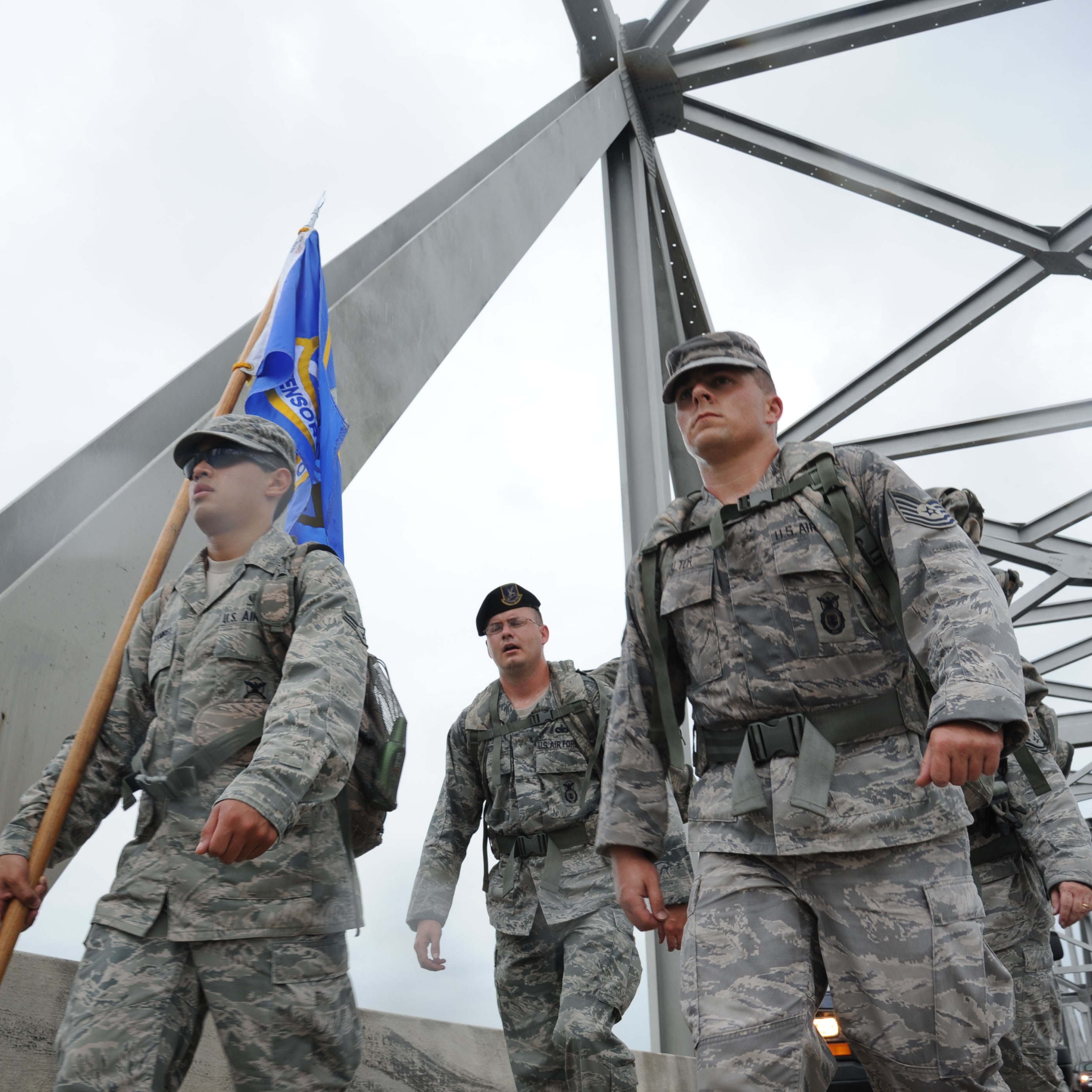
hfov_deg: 52.5
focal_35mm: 31
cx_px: 544
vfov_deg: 52.5
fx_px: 1106
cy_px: 586
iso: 200
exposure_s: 1/200
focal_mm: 24
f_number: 8
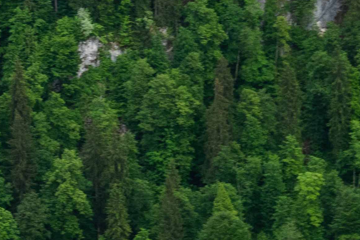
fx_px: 3110
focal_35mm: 311
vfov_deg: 4.4
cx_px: -285
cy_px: -103
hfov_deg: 6.5
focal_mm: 60
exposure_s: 1/250
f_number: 6
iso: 640
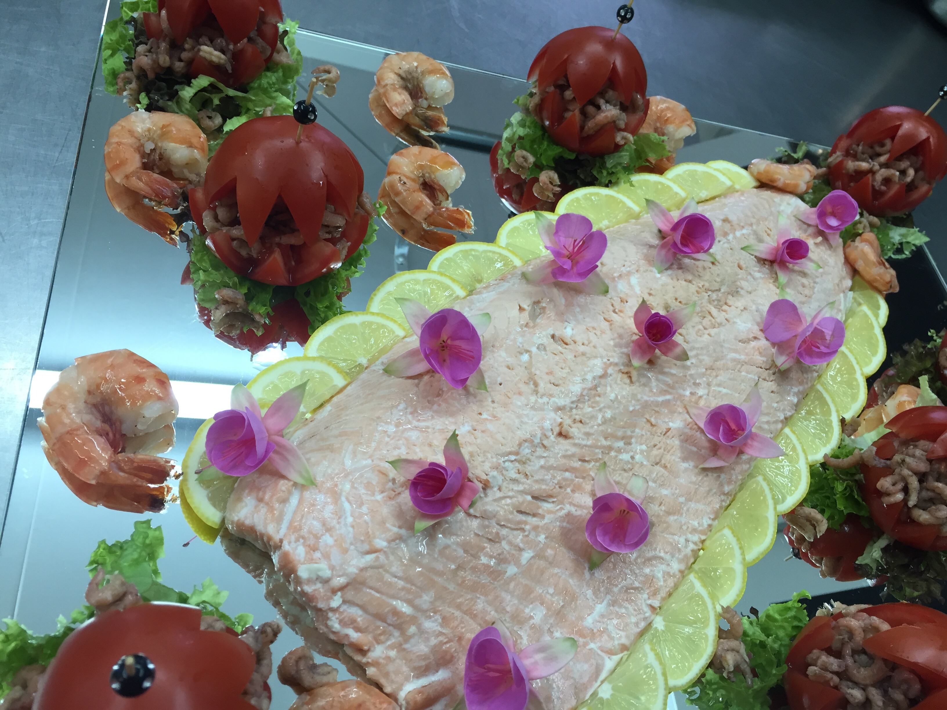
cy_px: 355
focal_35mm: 29
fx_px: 793
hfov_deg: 61.7
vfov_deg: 48.2
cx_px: 474
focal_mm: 4.15
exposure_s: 1/33
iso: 80
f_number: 2.2
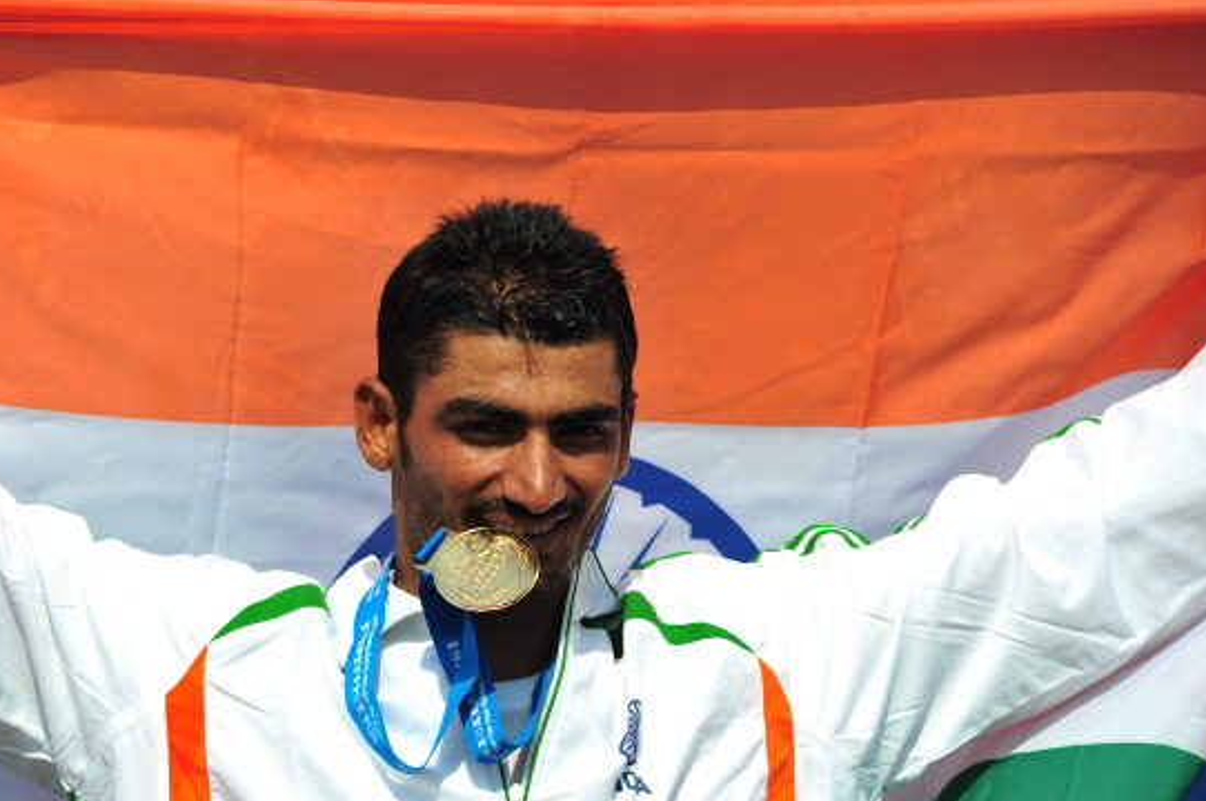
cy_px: 485
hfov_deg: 8.2
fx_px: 8398
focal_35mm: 251
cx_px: 487
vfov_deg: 5.5
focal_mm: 200
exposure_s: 1/500
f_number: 8
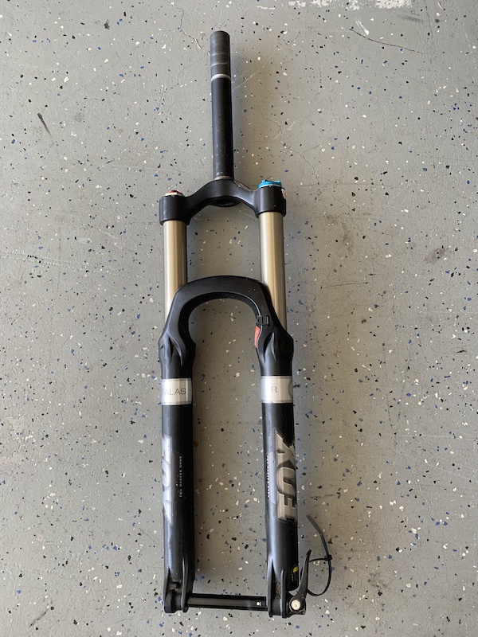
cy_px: 318
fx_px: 479
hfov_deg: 53.1
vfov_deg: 67.3
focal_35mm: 26
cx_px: 239
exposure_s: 1/121
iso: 50
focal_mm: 4.25
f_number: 1.8
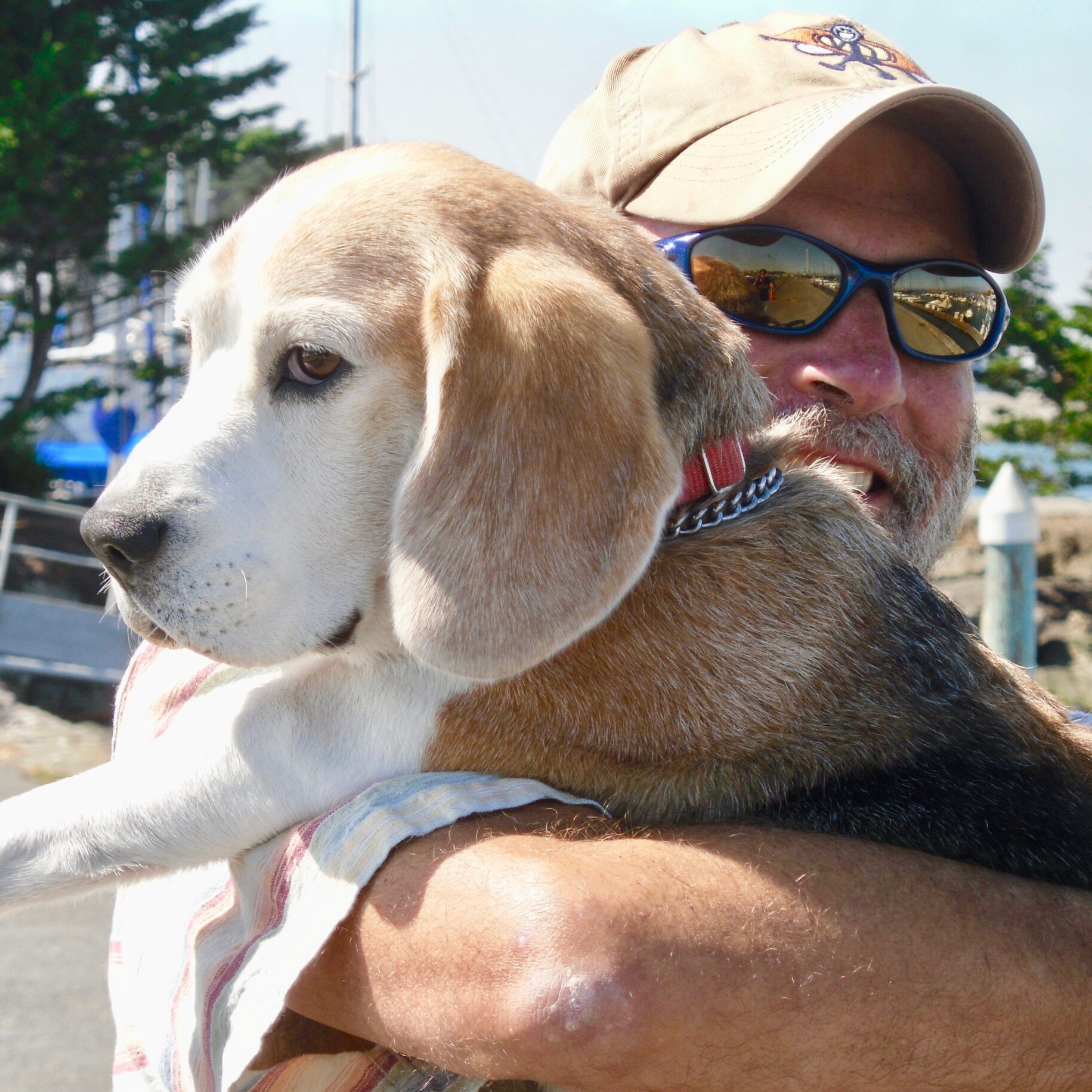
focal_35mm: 173
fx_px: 6174
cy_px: 555
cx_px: 545
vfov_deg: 10.1
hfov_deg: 10.1
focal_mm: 19.67
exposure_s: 1/331
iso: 80
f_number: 4.8
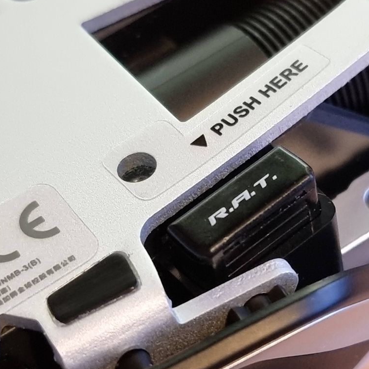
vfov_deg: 46.0
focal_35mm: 36
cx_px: 216
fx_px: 434
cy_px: 199
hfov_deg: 45.9
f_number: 1.8
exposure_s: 1/30
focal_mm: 6.7
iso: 640
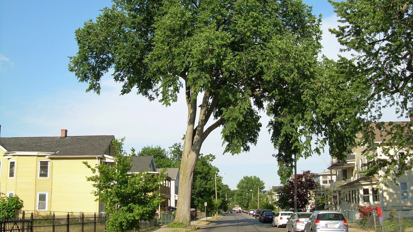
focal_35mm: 42
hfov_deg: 48.4
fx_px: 460
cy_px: 88
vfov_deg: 28.3
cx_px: 209
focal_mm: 6.3
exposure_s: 1/297
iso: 50
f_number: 4.6
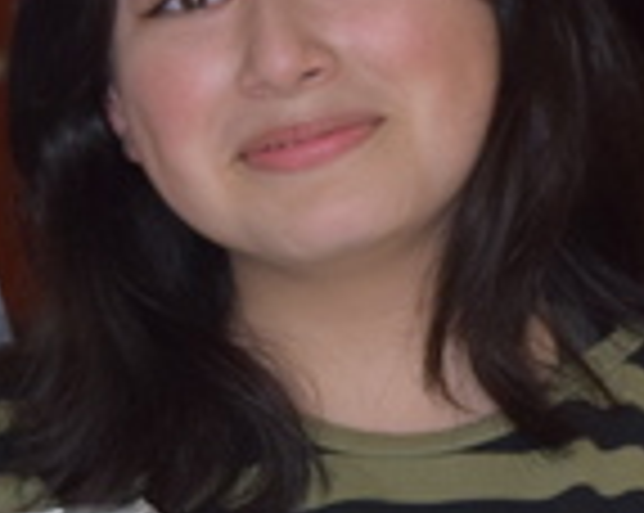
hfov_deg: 3.0
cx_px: -266
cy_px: 369
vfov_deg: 2.4
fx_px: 12296
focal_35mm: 646
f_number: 4.2
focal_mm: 82
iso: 1100
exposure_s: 1/60
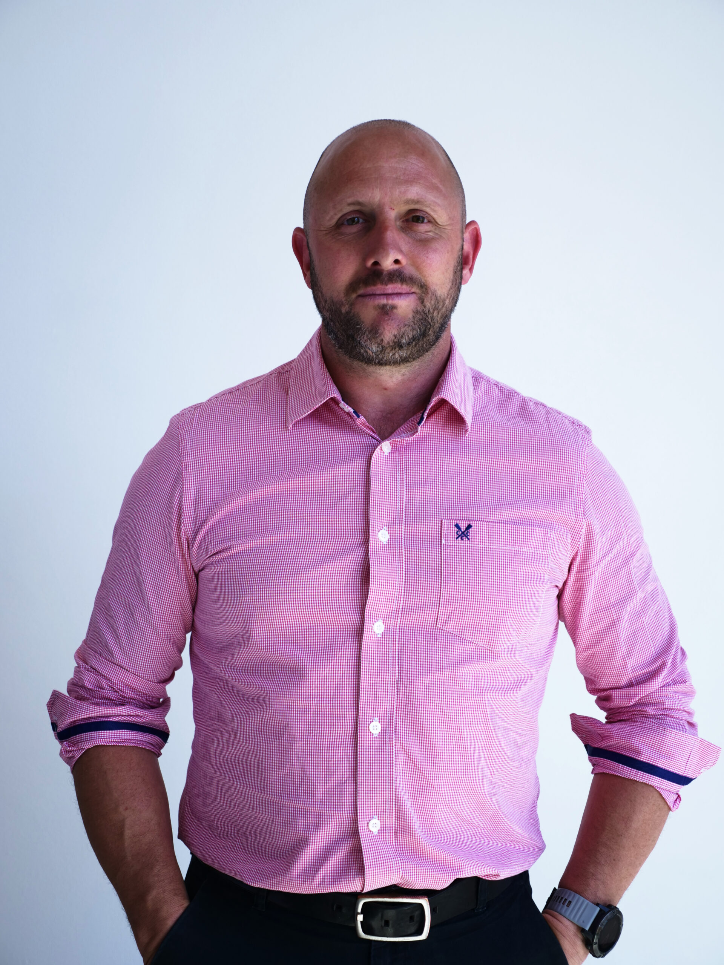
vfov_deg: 32.2
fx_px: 1673
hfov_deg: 24.4
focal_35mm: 60
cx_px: 362
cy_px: 482
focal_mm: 30
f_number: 2.8
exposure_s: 1/160
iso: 100
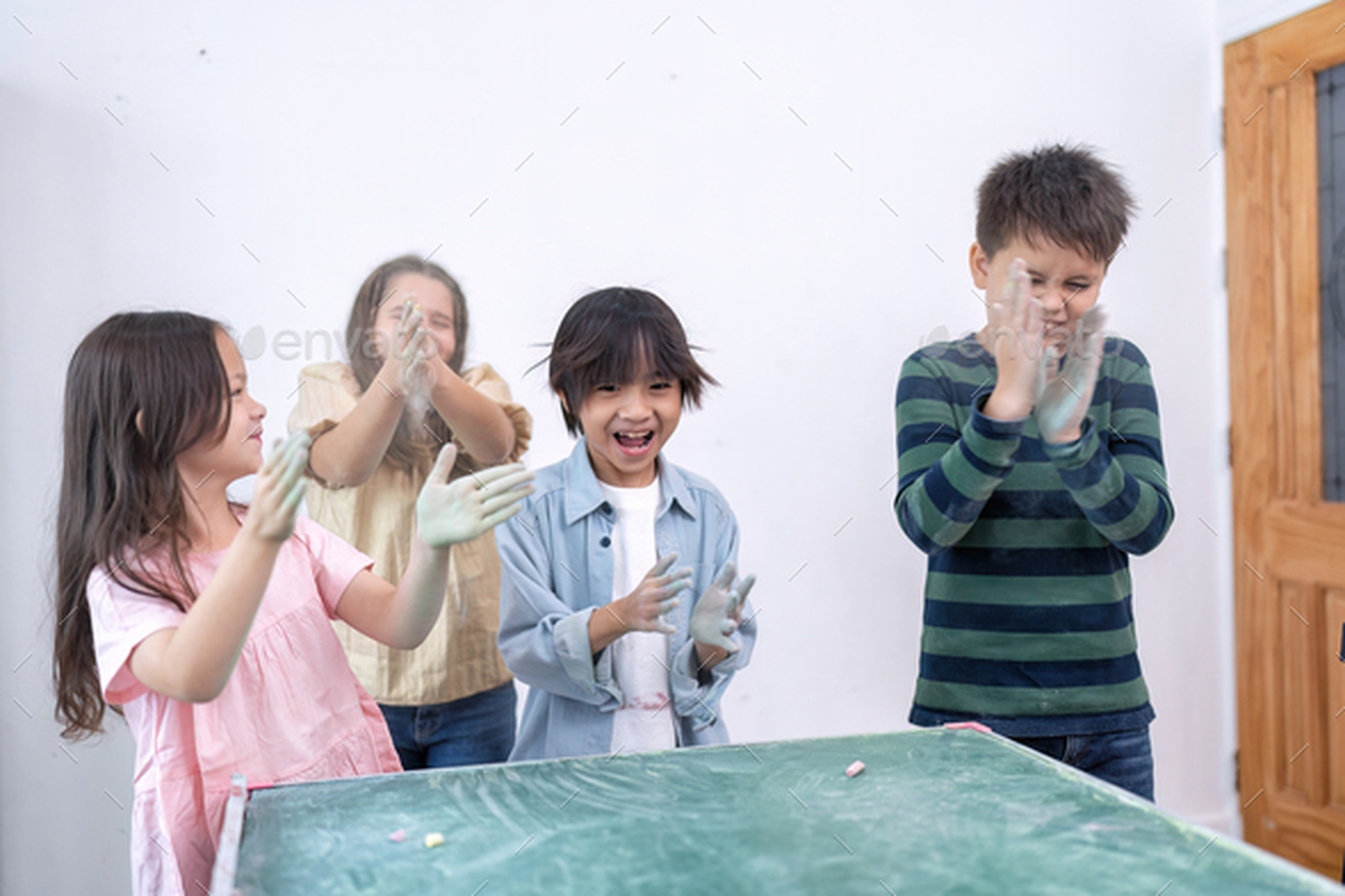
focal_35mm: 35
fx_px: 1307
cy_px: 448
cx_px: 672
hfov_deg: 54.4
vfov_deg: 37.8
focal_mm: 35
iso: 320
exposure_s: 1/500
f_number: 1.4
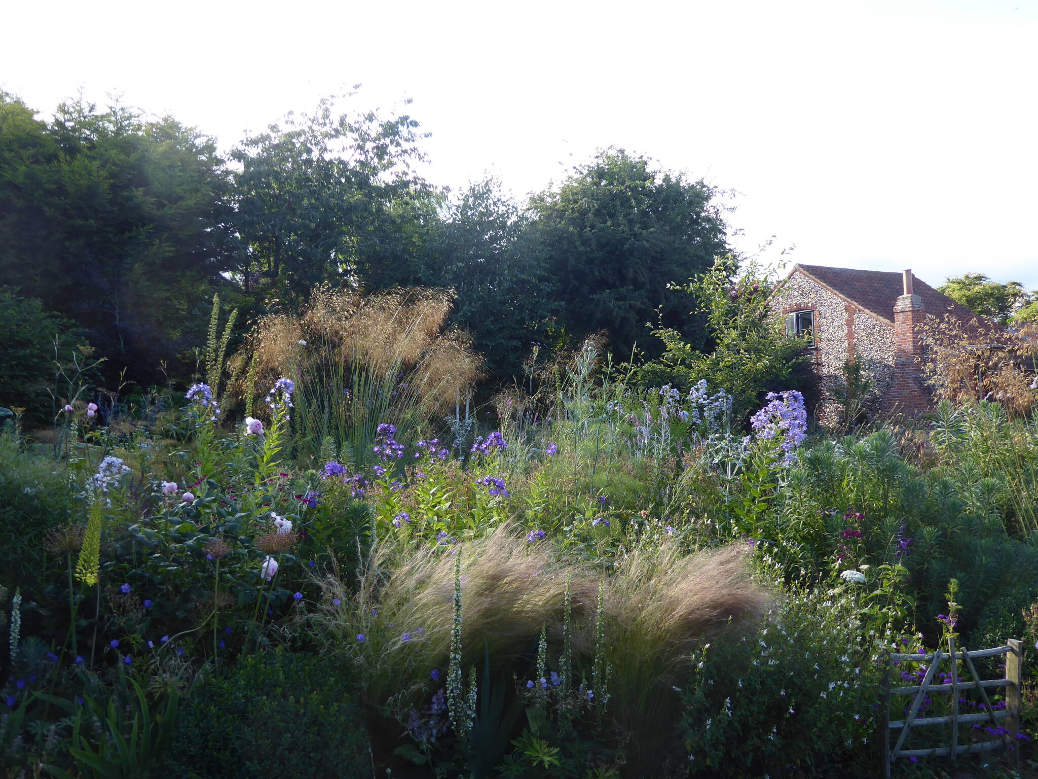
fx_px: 960
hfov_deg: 56.8
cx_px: 519
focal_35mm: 32
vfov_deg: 44.2
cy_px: 390
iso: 80
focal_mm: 5.4
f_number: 3.5
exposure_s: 1/160
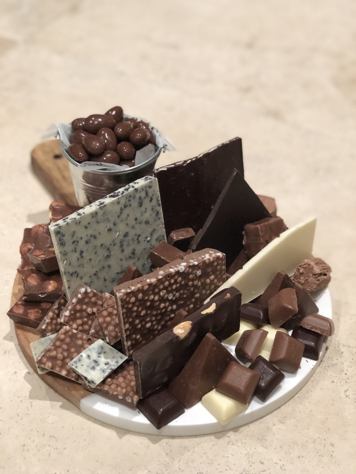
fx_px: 782
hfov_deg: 25.7
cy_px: 237
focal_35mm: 57
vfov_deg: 33.8
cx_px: 178
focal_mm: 6.6
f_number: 2.8
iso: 400
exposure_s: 1/50
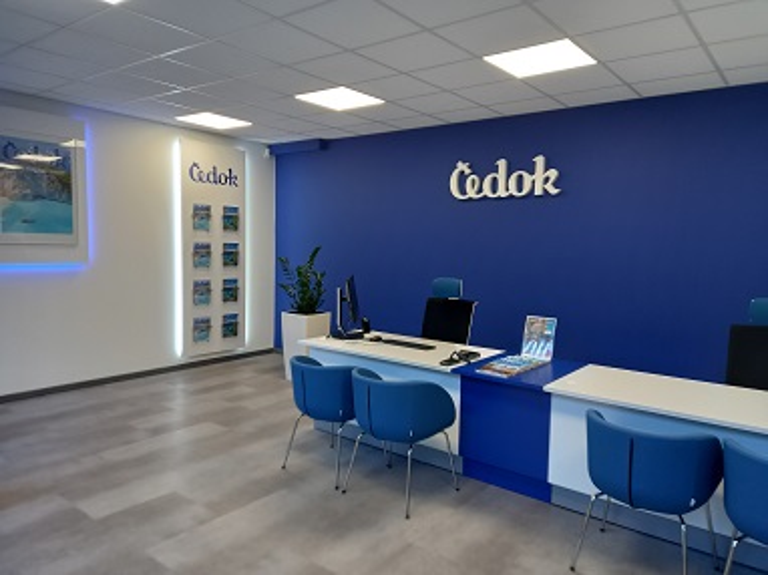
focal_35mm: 25
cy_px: 288
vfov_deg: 54.8
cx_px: 384
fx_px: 554
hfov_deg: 69.4
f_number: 2
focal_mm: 4.6
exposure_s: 1/59
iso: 125
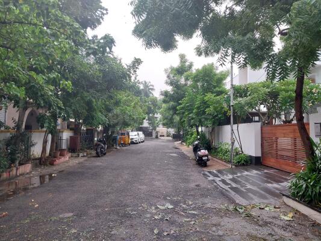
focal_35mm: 30
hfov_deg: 60.0
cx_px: 160
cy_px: 120
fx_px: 278
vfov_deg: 46.8
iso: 40
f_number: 1.8
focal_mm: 4.6
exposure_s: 1/60
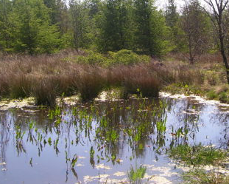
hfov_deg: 31.2
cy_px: 47
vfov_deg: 25.1
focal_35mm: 60
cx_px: 156
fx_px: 407
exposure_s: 1/350
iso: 80
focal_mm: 6
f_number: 4.8
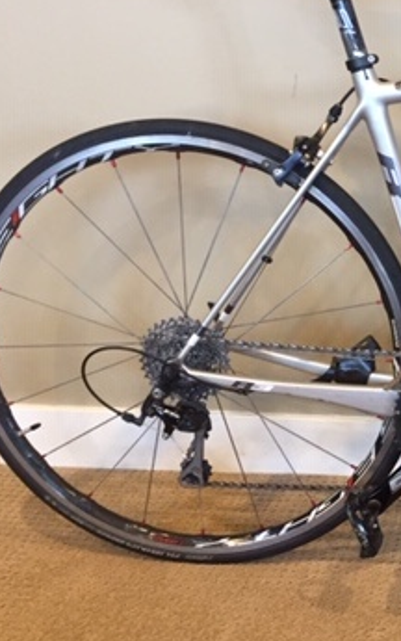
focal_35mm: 57
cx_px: 542
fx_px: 995
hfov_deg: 20.5
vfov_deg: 35.7
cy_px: 307
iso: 160
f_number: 2.2
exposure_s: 1/30
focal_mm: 4.15
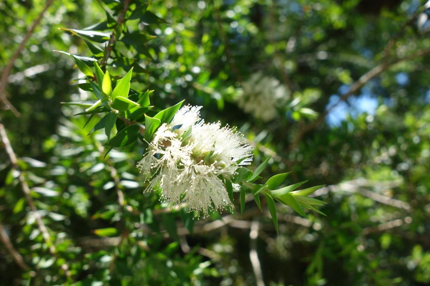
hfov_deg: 65.5
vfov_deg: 46.4
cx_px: 215
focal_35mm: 28
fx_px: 334
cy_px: 143
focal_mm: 10.4
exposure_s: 1/160
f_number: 5.6
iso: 125
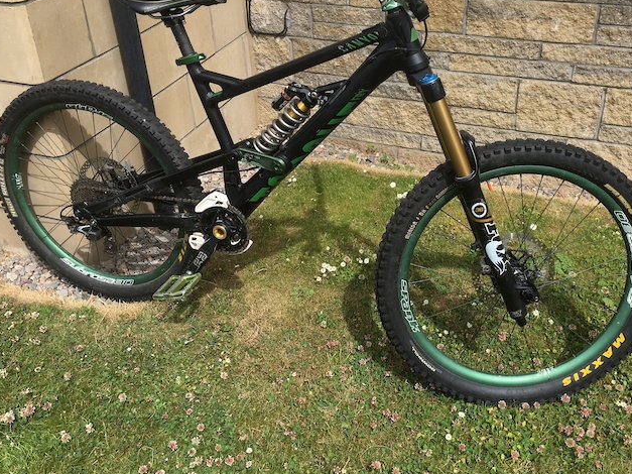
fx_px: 675
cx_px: 346
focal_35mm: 37
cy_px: 176
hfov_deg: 50.1
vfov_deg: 38.4
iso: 25
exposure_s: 1/1054
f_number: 2.2
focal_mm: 4.15
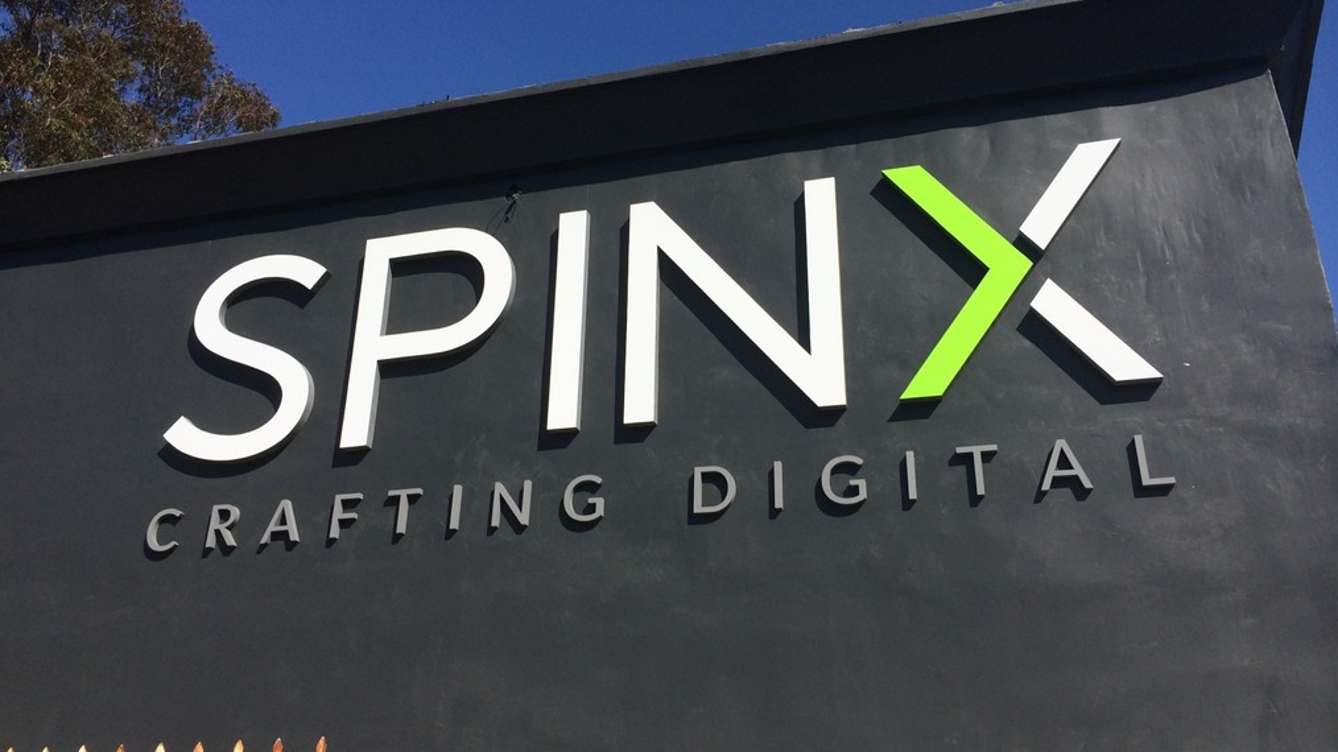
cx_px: 668
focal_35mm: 33
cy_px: 344
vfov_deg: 35.6
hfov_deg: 59.5
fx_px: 1171
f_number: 2.2
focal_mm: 4.12
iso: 40
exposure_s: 1/2564
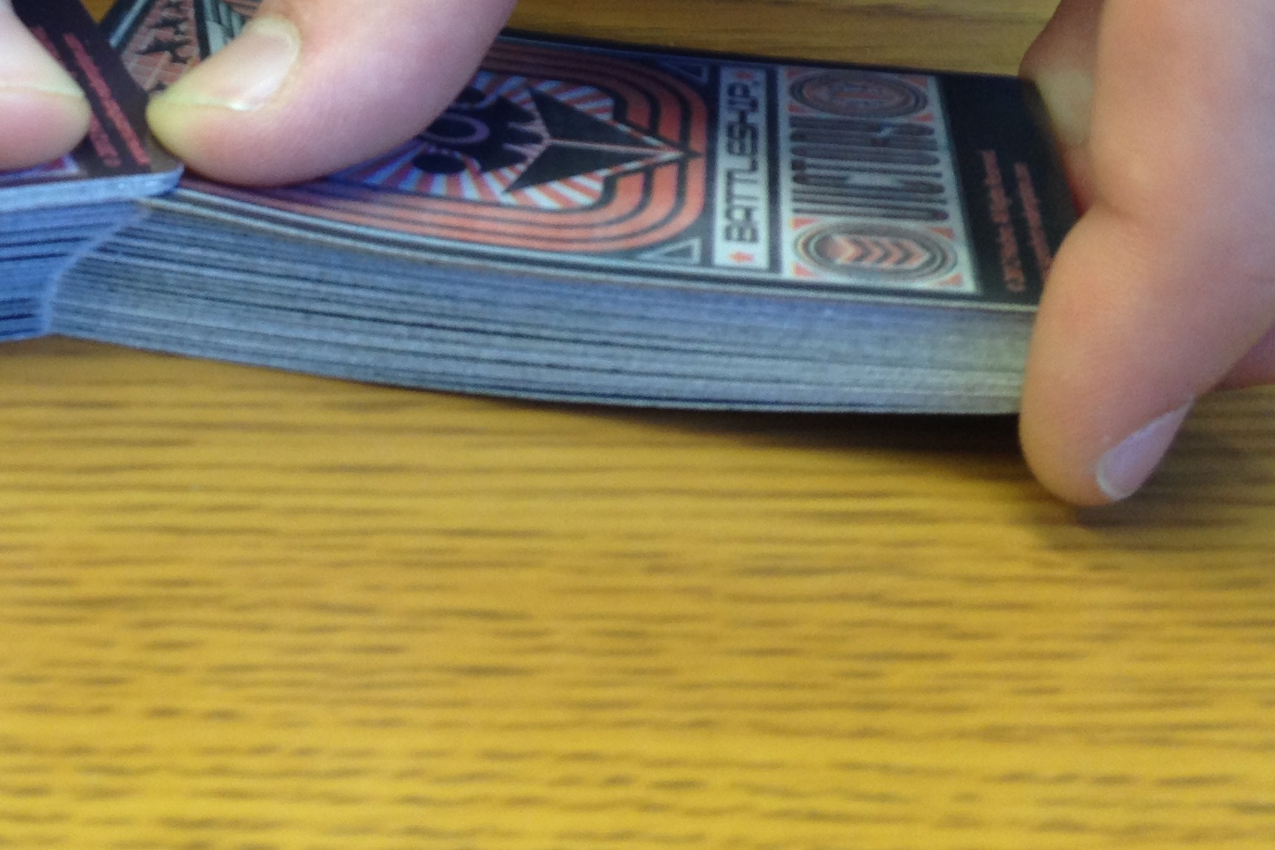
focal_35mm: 86
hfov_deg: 23.2
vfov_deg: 15.5
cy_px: -51
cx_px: 175
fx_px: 3045
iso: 50
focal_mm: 4.28
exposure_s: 1/20
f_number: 2.4
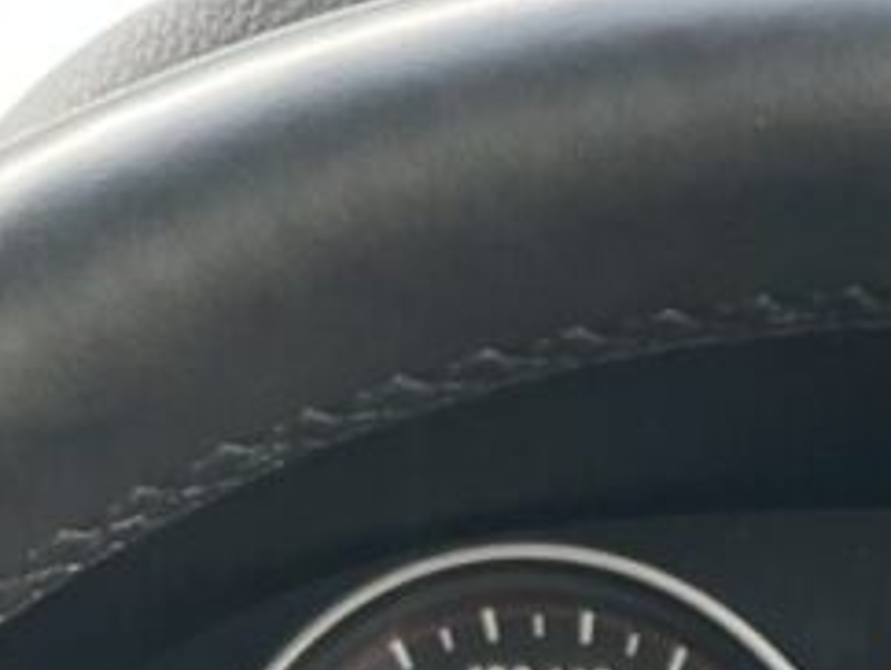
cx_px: 990
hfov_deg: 11.8
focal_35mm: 165
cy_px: 1929
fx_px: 4251
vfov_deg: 7.9
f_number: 1.6
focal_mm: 4.2
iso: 125
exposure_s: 1/104
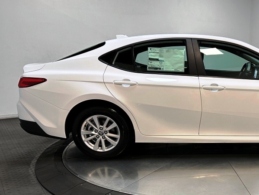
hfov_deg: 43.5
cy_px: 144
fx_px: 307
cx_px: 209
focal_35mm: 41
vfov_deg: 34.5
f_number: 1.78
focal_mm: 6.86
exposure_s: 1/60
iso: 160
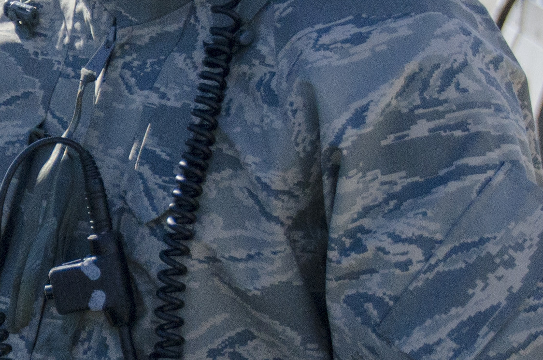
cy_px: 160
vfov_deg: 5.2
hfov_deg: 7.8
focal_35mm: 263
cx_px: -132
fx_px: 3960
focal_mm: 40
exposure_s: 1/5000
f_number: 4.5
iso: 320
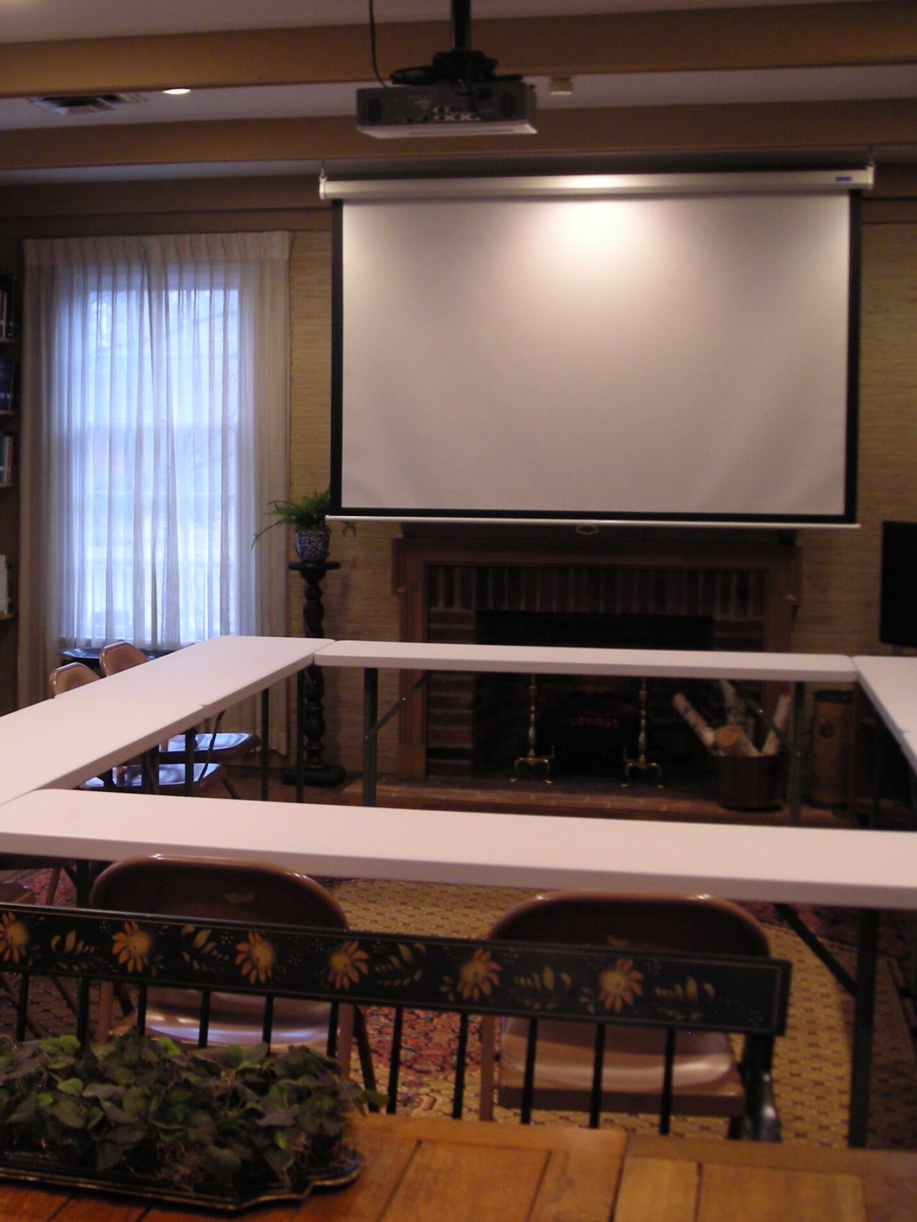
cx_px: 164
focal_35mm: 51
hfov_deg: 27.9
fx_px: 1801
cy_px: 612
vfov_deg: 37.5
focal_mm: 6.3
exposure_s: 1/7.4
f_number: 3.2
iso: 200
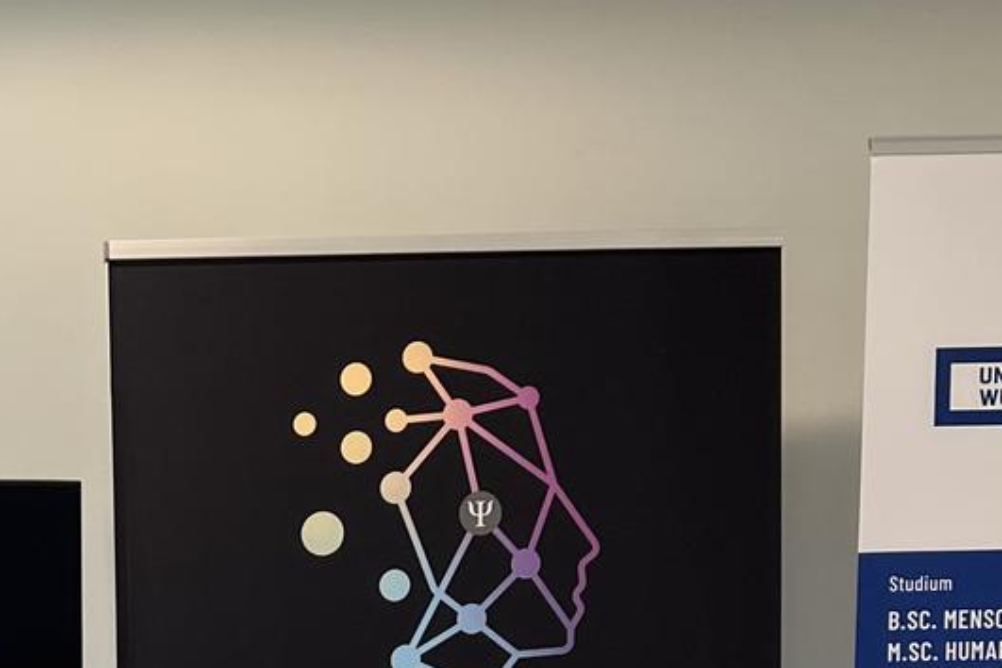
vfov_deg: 15.2
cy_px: 857
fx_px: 2393
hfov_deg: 22.7
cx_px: -6
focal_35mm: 86
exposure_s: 1/100
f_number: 1.5
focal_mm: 5.7
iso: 125
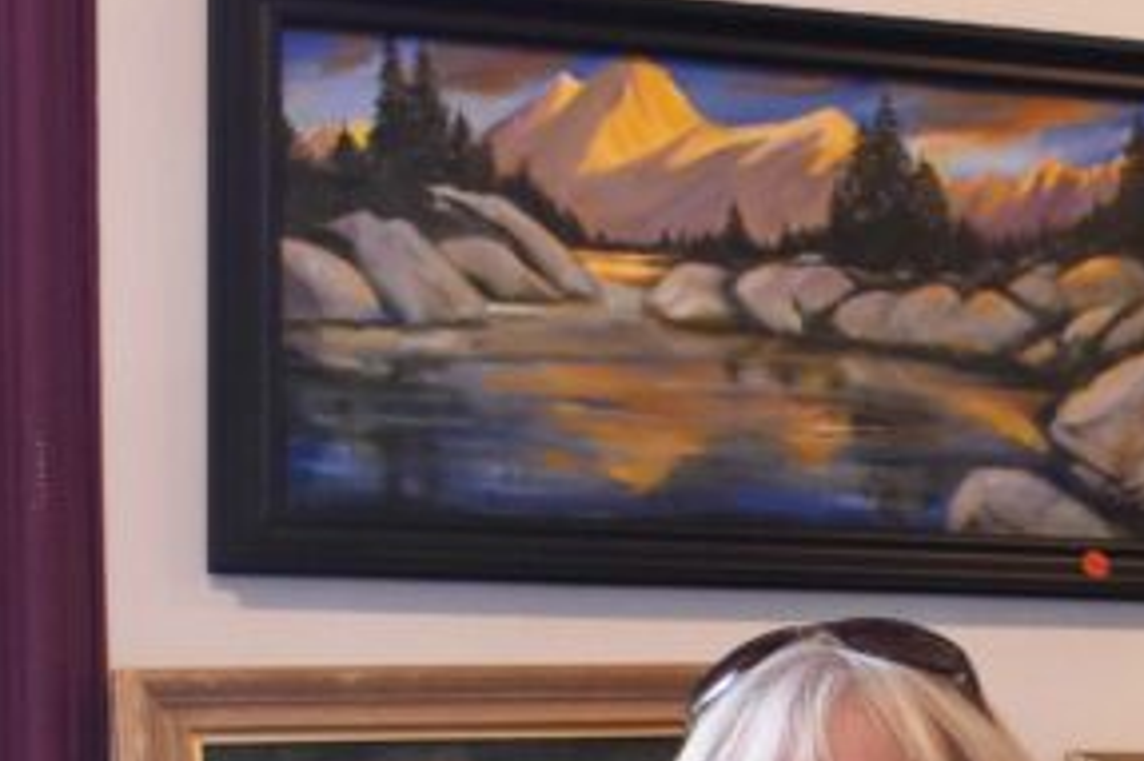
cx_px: 1184
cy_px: 1074
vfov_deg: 12.3
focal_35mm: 107
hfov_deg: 18.5
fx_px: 3398
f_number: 5
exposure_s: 1/100
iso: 800
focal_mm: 20
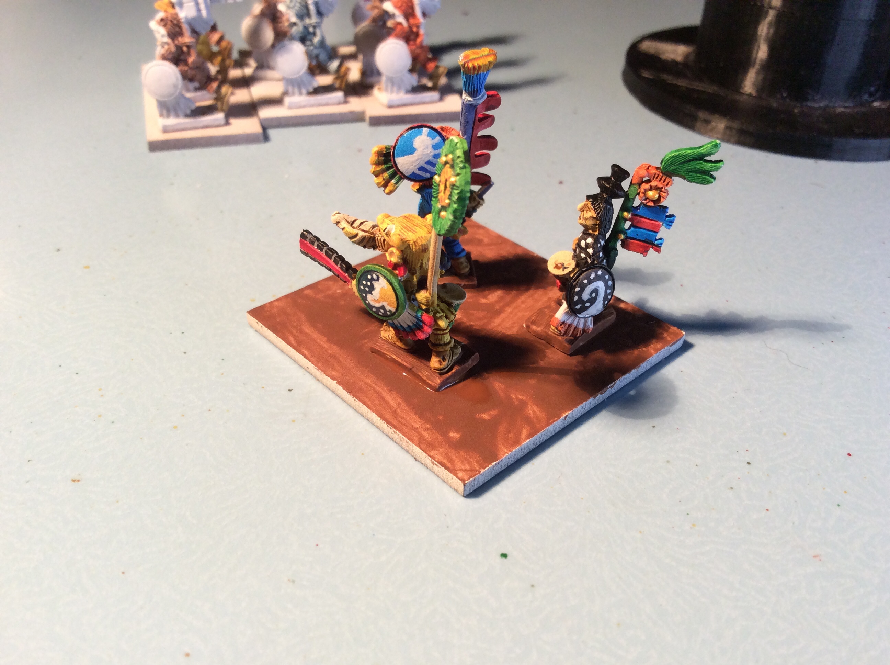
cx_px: 445
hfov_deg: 56.9
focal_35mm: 32
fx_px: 822
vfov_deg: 44.1
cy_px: 332
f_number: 2.4
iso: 50
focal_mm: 3.3
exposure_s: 1/25
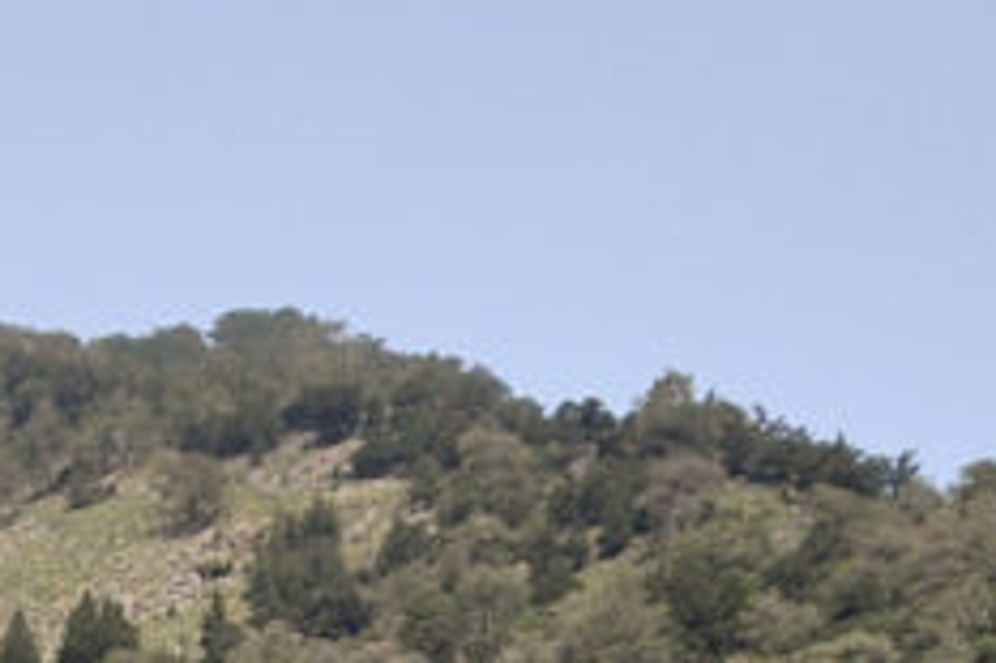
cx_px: -73
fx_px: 3843
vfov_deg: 9.0
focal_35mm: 139
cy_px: 1495
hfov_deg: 14.5
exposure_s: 1/1600
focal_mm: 18
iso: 200
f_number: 3.5
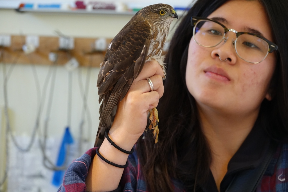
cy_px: 96
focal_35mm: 170
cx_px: 144
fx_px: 1360
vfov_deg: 8.1
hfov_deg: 12.1
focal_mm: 62.39
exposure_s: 1/160
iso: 800
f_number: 4
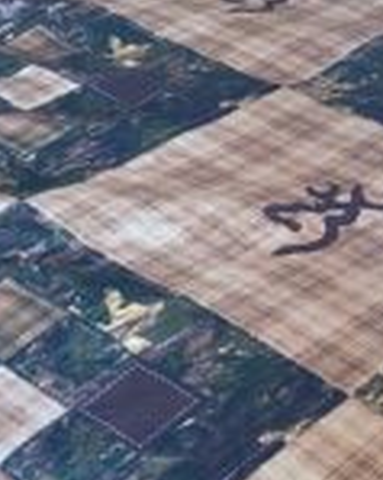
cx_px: -39
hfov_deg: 13.8
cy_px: -364
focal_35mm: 109
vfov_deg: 15.4
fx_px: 1546
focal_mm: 4.25
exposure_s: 1/60
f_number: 1.8
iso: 125
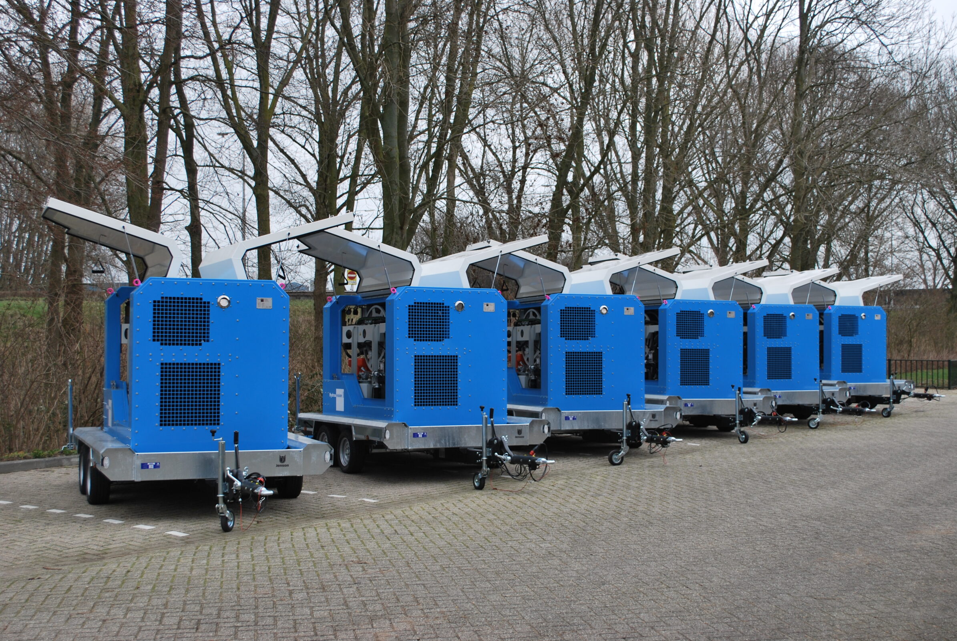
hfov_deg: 41.1
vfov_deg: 28.2
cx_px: 478
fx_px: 1278
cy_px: 320
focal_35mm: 48
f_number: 5.6
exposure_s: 1/125
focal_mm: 32
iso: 110
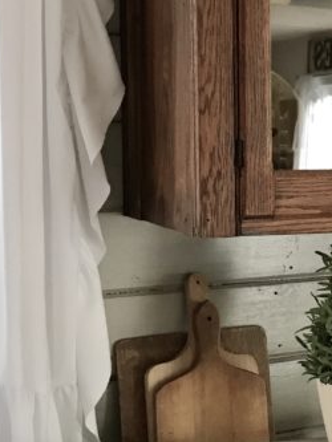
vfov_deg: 27.8
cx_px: 355
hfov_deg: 20.2
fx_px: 895
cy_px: 211
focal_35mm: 70
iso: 100
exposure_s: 1/12
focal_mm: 3.99
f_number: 1.8
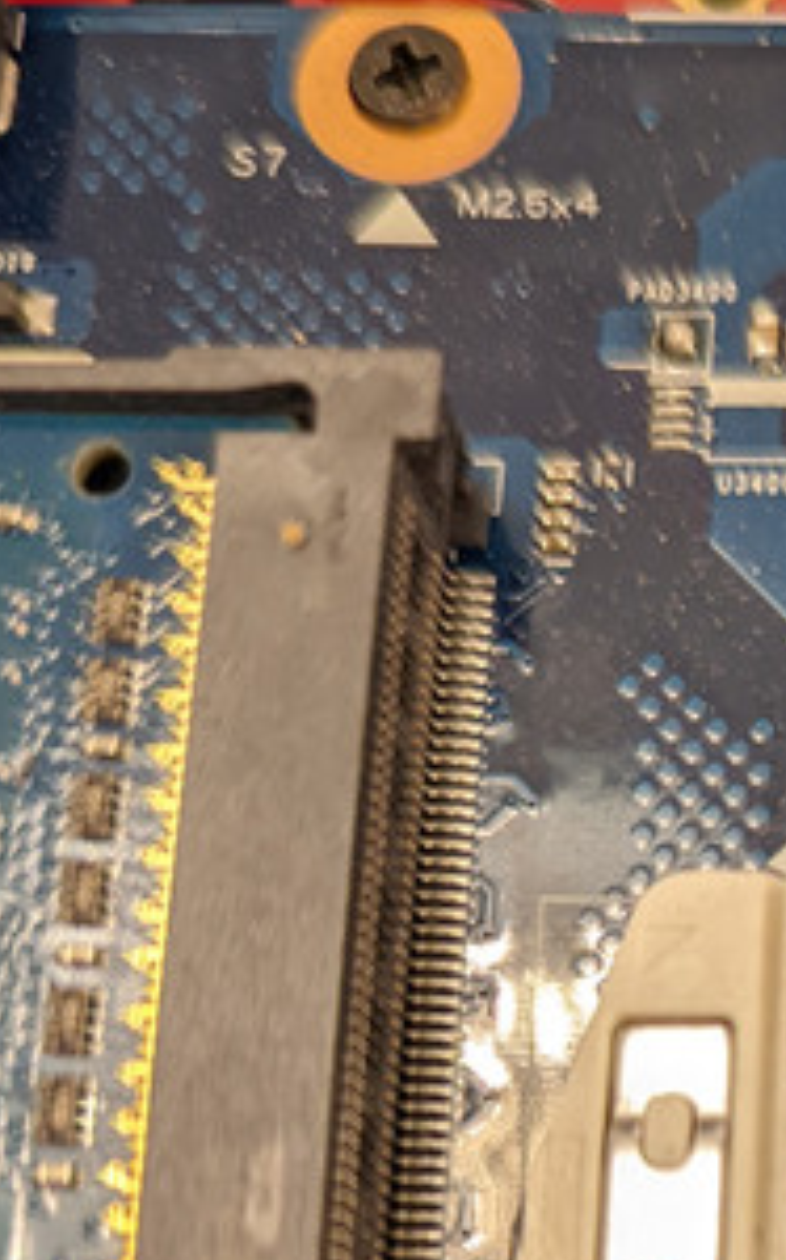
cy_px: 1189
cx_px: 1105
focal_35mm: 68
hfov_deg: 17.5
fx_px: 2335
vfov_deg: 28.7
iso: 591
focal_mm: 6.81
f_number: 1.85
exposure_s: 1/40
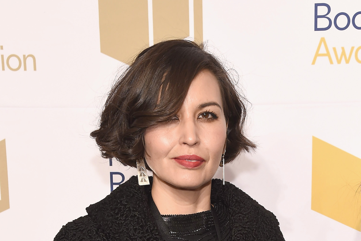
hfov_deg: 41.1
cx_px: 180
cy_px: 120
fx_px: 481
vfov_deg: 28.1
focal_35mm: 48
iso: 800
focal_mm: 48
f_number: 6.3
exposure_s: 1/160
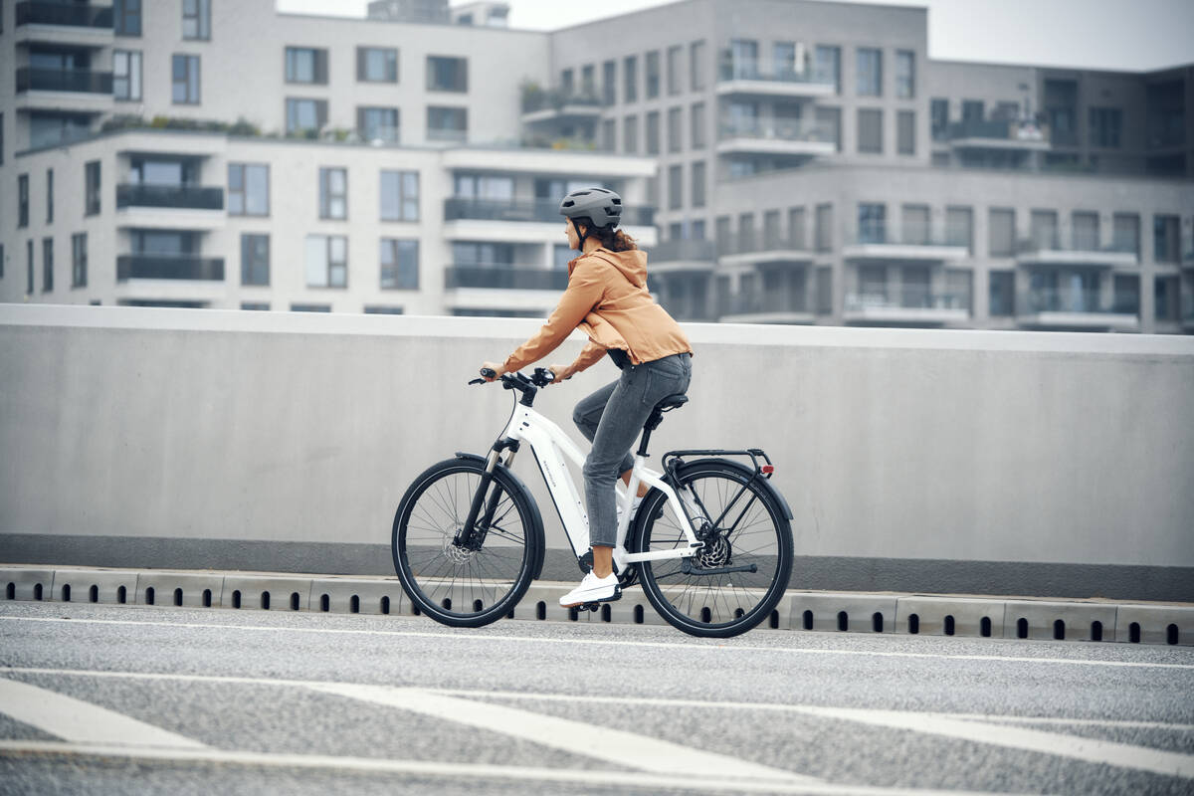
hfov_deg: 19.3
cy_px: 398
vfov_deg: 12.9
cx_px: 597
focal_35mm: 106
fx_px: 3515
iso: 640
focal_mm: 106
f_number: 2.8
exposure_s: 1/1000
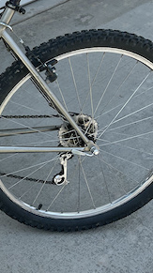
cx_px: -124
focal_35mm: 78
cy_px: 82
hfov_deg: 13.8
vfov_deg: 27.0
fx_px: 564
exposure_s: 1/2433
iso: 32
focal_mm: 5.1
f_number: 1.6
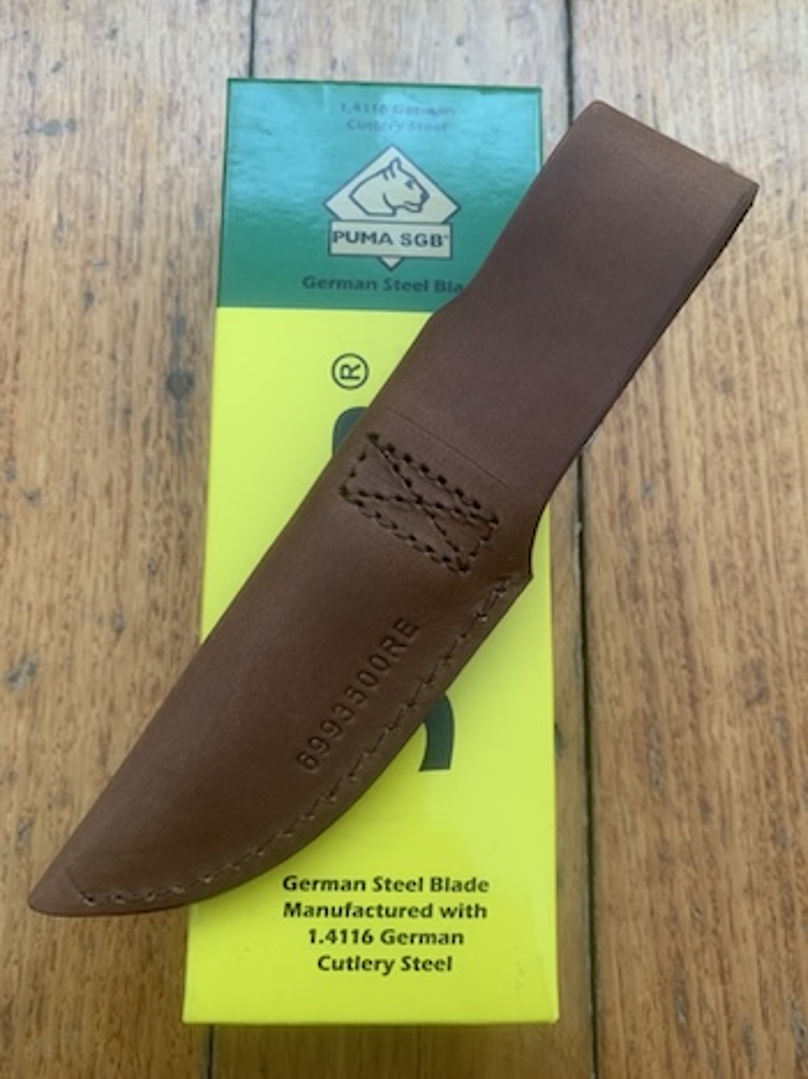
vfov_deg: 67.3
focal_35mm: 26
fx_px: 810
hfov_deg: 53.0
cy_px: 540
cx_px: 404
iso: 200
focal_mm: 4.25
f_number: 1.8
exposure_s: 1/60
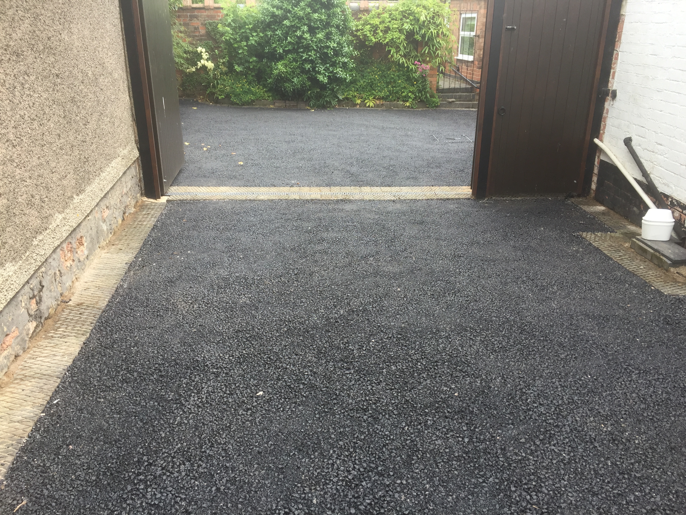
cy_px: 258
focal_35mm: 29
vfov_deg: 48.2
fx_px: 575
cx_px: 343
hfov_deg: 61.7
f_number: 2.2
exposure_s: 1/271
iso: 32
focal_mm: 4.15
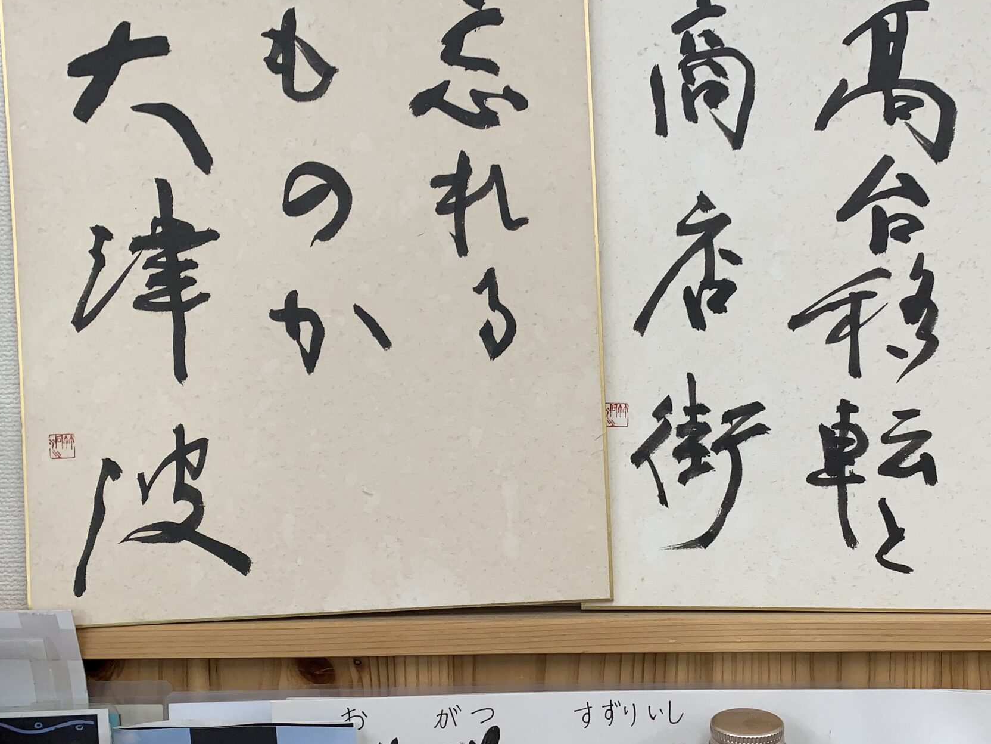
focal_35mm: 40
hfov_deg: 46.4
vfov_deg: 35.9
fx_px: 1145
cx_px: 610
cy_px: 423
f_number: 1.8
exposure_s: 1/100
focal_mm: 4.25
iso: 40
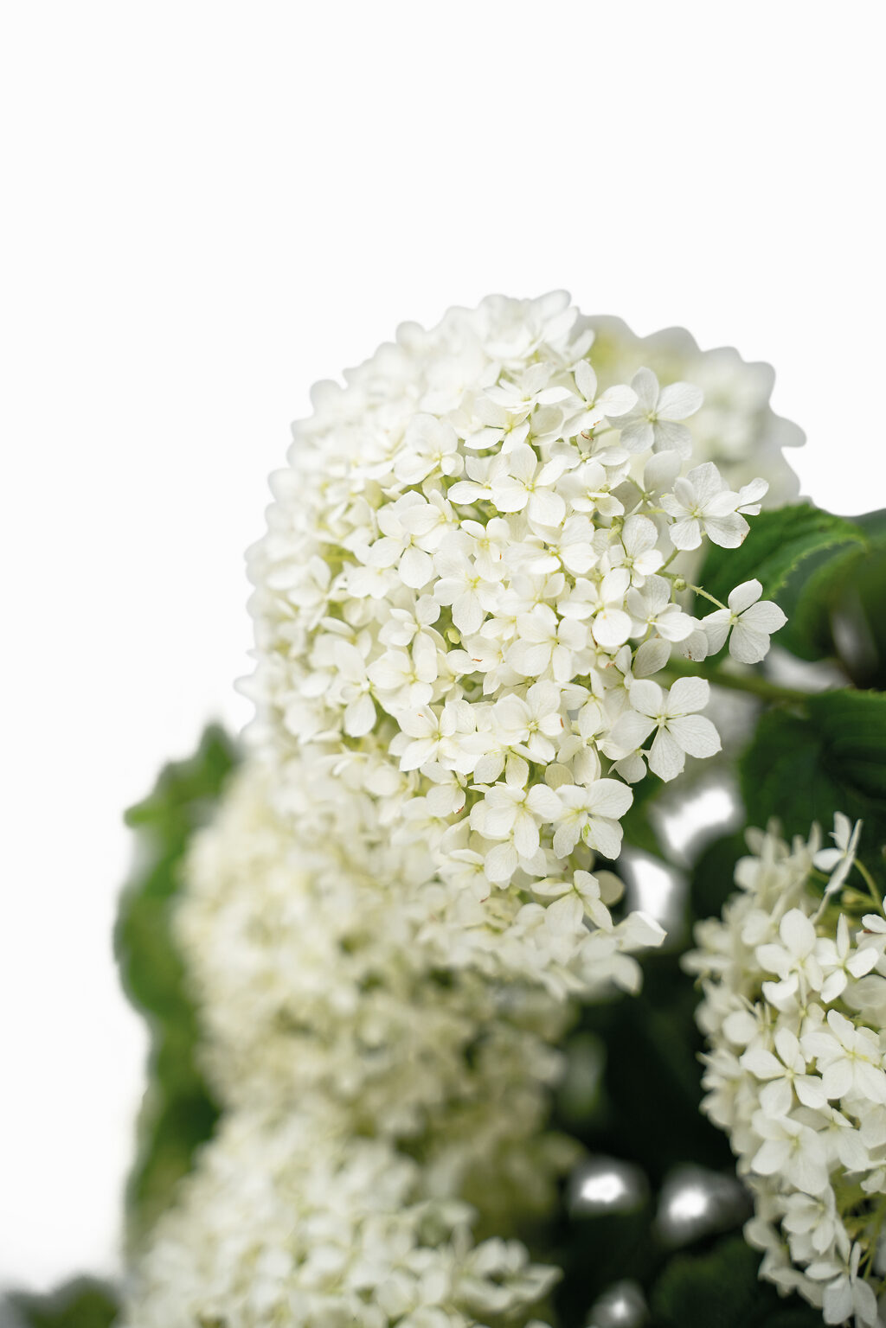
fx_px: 2769
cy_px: 664
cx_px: 443
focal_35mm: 75
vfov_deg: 27.0
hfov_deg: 18.2
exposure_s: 1/250
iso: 400
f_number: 3.5
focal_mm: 75
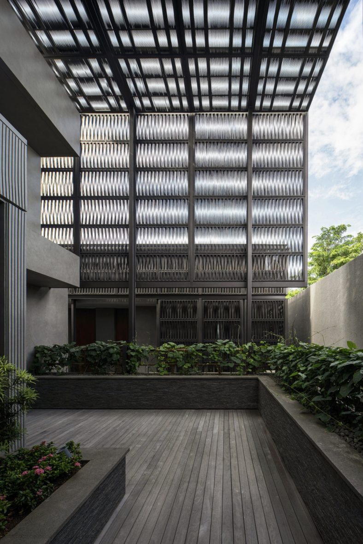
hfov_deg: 70.5
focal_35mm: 17
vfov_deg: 93.3
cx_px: 182
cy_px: 272
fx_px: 257
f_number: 8
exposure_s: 1/80
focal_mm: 17
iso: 100
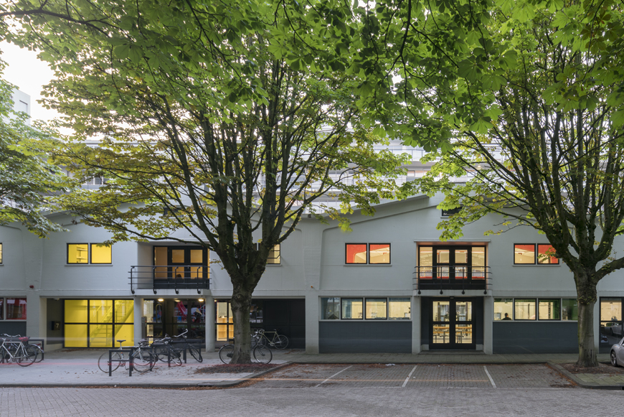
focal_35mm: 25
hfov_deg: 67.8
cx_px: 453
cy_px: 149
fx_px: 434
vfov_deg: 50.7
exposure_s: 1/2.5
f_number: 8
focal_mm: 17
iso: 200
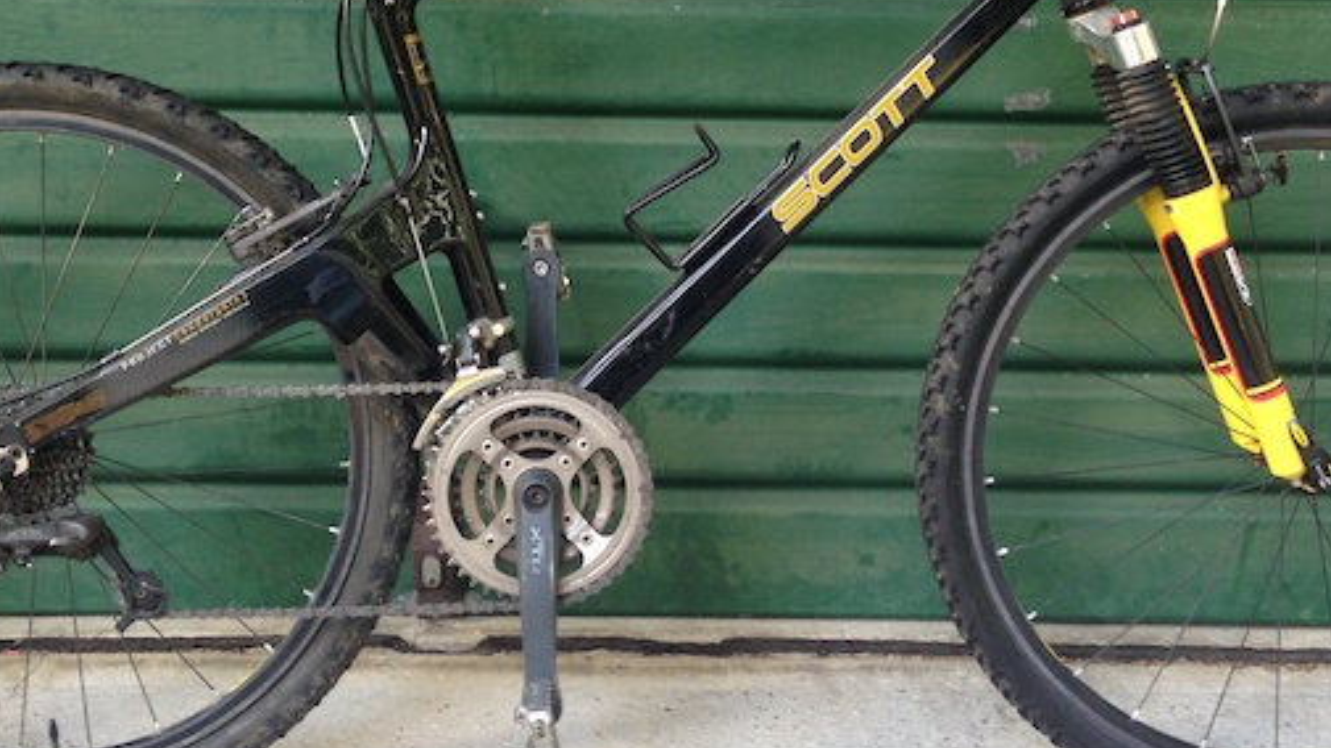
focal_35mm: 57
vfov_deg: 21.0
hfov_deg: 36.6
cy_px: 266
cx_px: 667
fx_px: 2012
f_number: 2.4
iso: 50
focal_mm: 4.12
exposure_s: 1/30
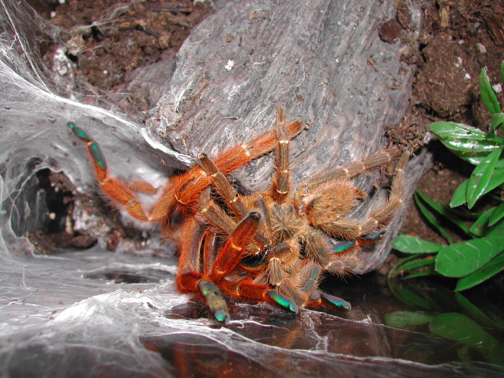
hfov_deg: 49.0
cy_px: 189
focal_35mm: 38
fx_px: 553
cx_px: 252
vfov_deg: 37.7
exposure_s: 1/60
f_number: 7.6
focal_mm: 8
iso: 100
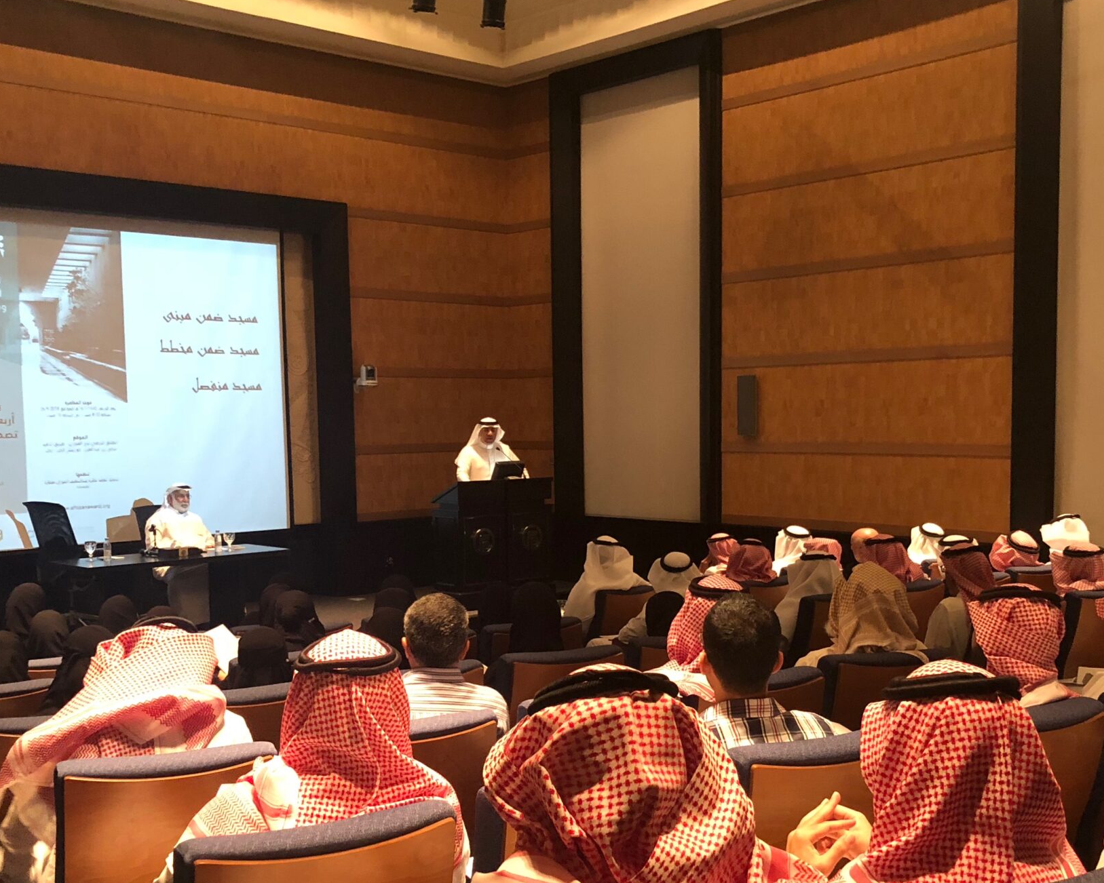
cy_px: 555
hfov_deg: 42.9
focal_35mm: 43
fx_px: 1405
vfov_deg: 34.7
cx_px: 556
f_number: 1.8
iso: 100
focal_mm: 3.99
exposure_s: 1/6
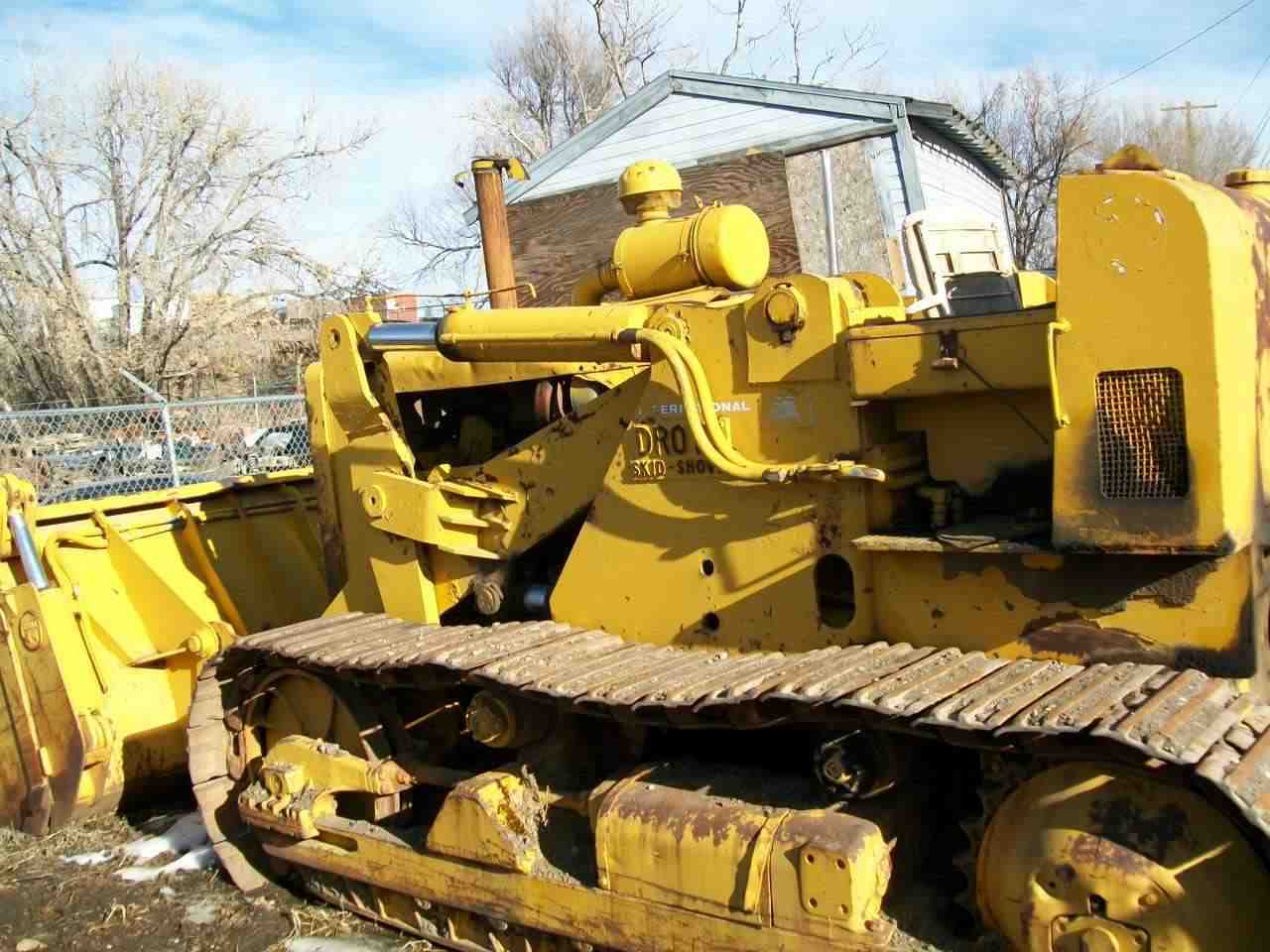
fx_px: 1321
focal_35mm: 36
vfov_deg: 39.7
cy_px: 476
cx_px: 635
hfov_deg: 51.4
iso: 64
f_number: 2.7
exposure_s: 1/640
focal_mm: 6
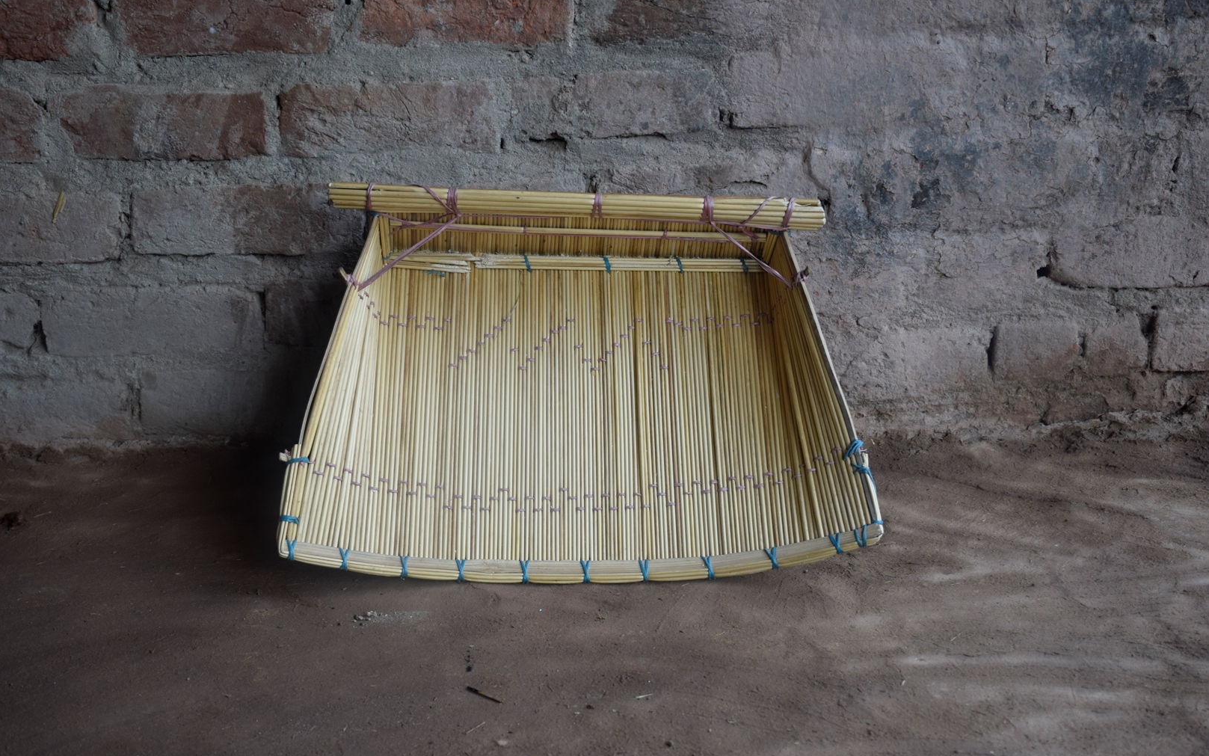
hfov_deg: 41.0
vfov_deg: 26.3
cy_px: 402
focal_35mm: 49
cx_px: 604
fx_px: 1615
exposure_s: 1/125
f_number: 5.6
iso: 400
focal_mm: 32
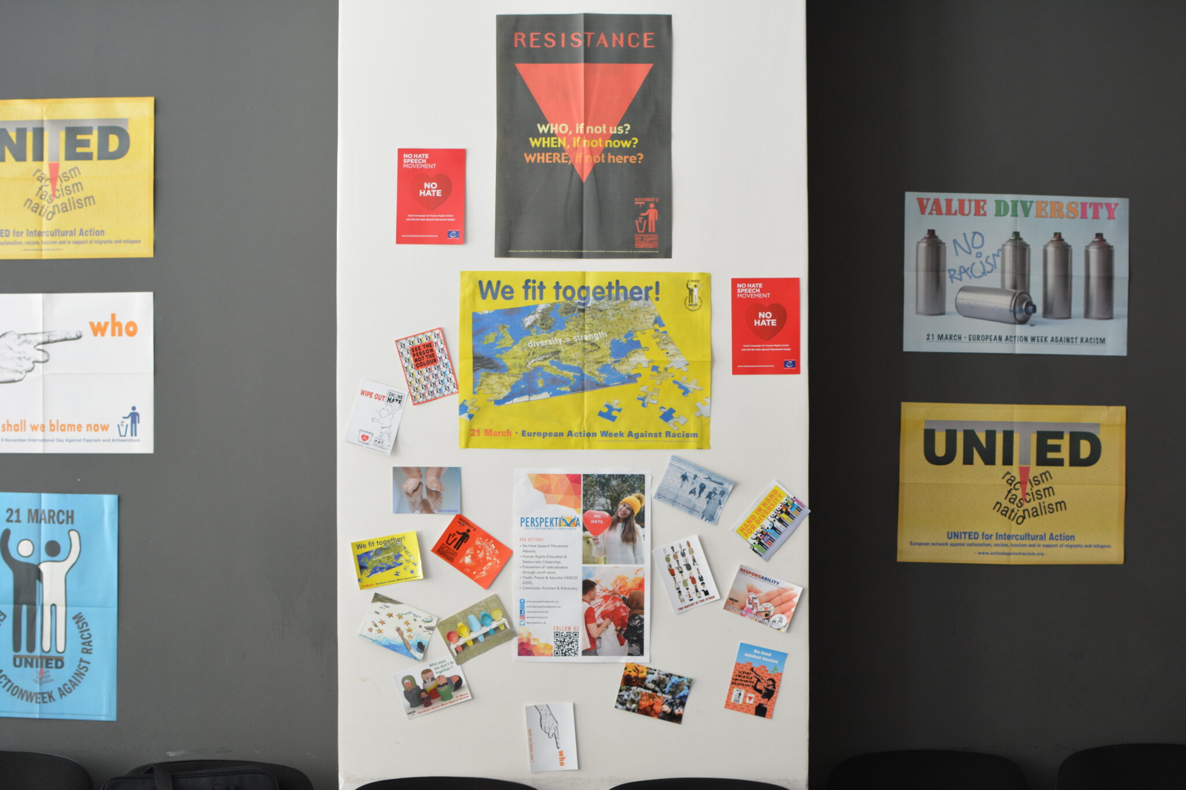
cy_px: 395
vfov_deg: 25.7
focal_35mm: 52
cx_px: 593
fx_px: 1729
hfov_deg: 37.9
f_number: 4
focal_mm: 35
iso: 450
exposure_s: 1/60
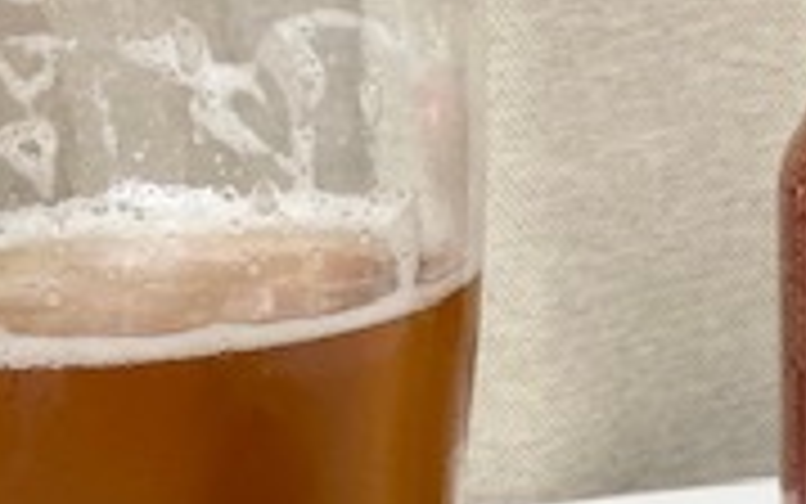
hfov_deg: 19.6
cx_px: 540
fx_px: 2329
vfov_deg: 12.0
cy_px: 666
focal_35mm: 106
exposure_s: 1/50
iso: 80
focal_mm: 3.99
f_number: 1.8
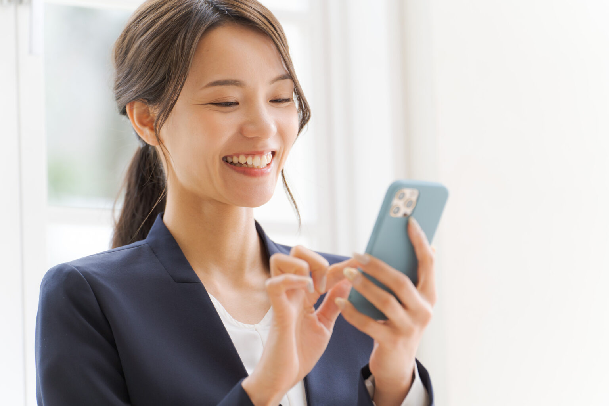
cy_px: 203
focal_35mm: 154
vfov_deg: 8.9
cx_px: 304
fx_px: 2605
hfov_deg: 13.3
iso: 250
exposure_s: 1/250
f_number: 3.2
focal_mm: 154
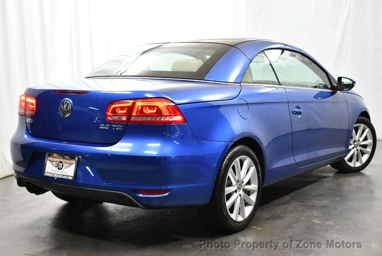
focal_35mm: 54
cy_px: 128
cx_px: 191
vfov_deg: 25.2
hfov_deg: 36.8
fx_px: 574
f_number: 4
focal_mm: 27
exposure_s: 1/125
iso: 2000
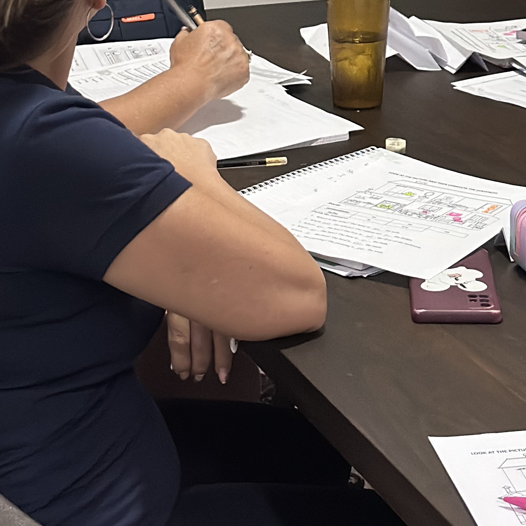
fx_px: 1960
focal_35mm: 114
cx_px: 359
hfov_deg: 15.3
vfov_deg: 14.9
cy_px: -62
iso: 640
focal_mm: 6.86
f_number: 1.78
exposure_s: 1/30
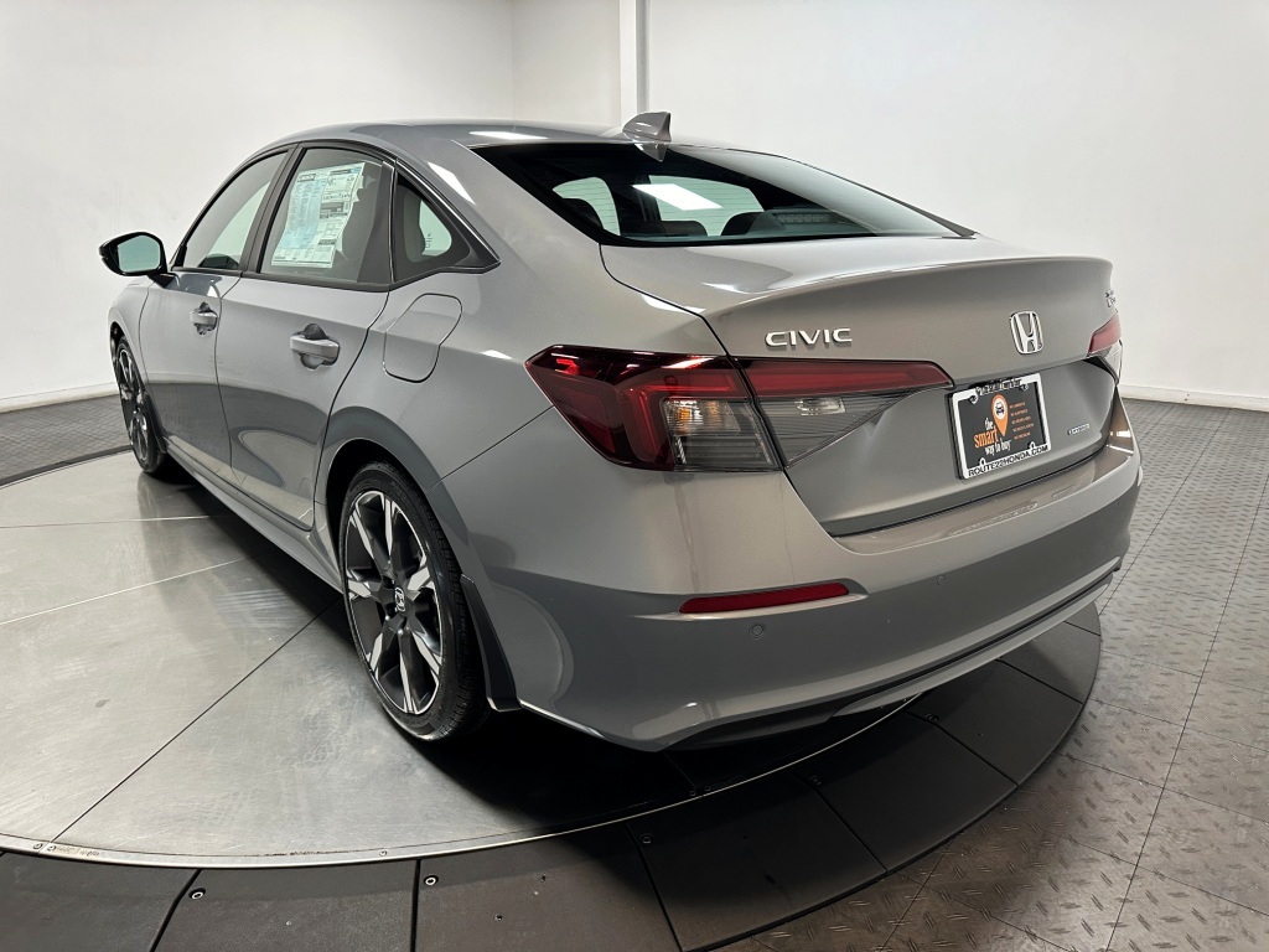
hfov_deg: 71.6
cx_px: 634
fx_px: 880
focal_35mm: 24
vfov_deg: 56.8
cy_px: 476
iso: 320
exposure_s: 1/60
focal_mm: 6.86
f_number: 1.78
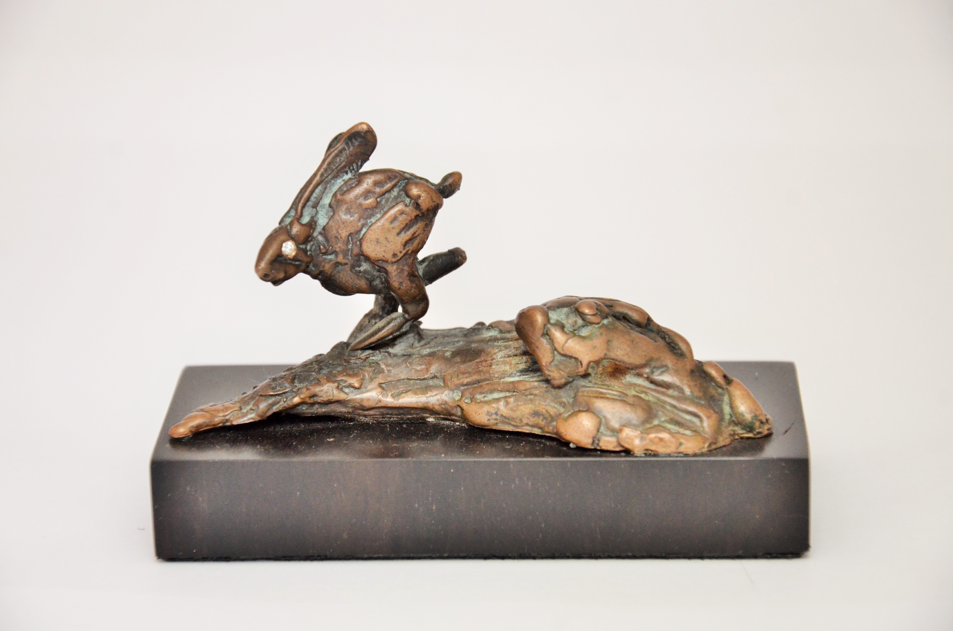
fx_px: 3883
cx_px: 476
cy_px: 316
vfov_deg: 9.3
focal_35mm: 147
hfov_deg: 14.0
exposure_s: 1/80
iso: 2500
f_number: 7.1
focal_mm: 98
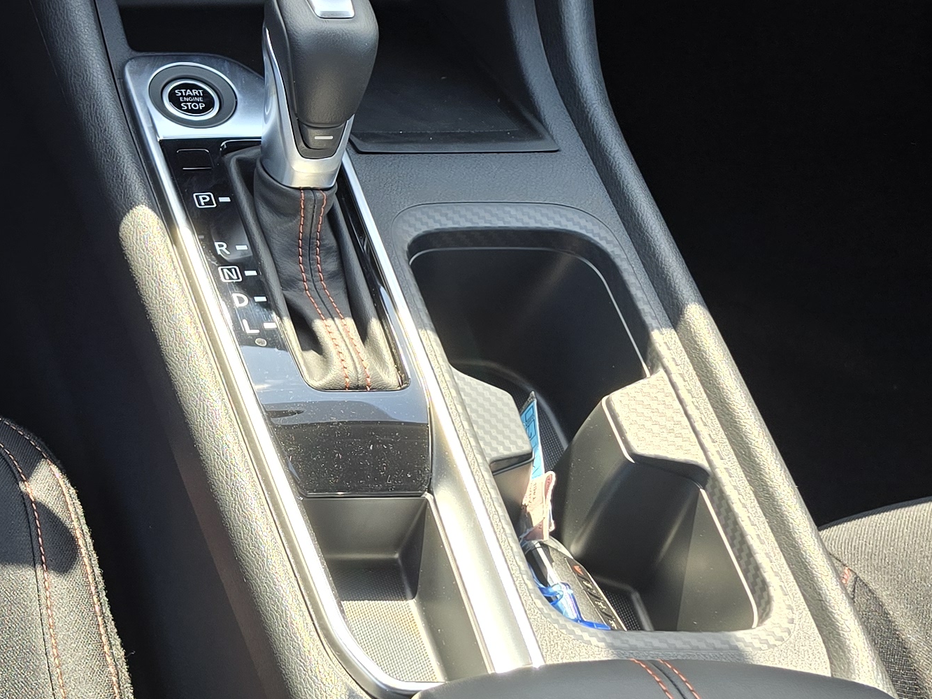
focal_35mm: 69
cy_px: 109
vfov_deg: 21.0
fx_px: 1858
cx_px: -410
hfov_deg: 23.4
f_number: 1.7
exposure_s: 1/180
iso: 32
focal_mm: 6.3
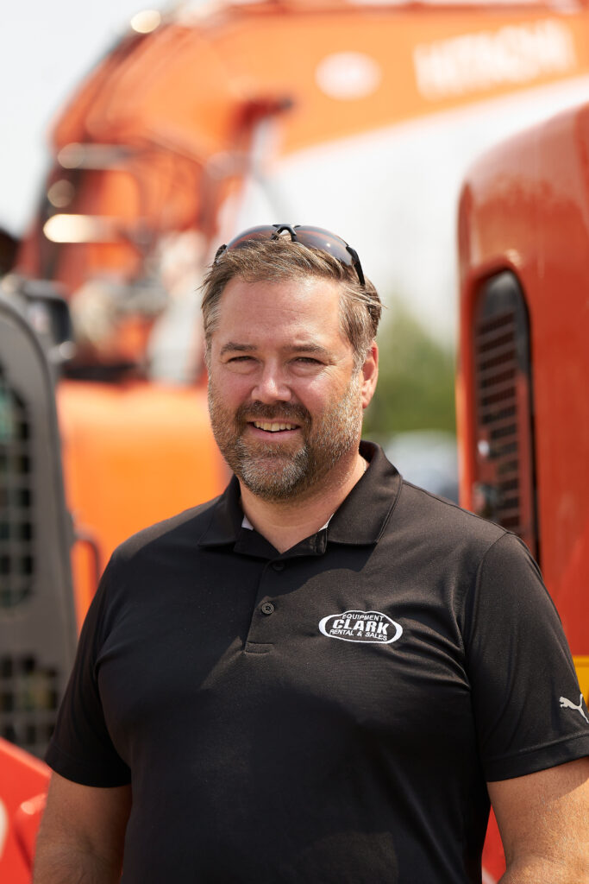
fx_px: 3459
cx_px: 294
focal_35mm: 141
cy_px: 442
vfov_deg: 14.5
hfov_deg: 9.7
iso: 400
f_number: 3.2
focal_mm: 141
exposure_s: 1/3200
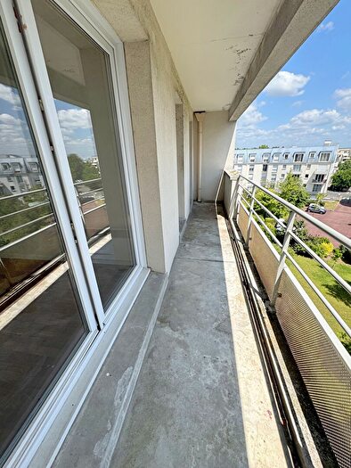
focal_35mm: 14
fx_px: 189
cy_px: 234
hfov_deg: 85.7
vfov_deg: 102.1
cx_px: 176
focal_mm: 2.22
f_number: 2.2
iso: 50
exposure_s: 1/889
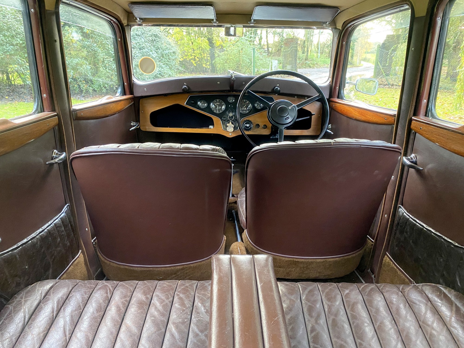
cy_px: 174
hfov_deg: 67.3
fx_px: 349
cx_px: 232
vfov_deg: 53.1
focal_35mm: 26
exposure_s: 1/52
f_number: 1.8
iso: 500
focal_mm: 4.25
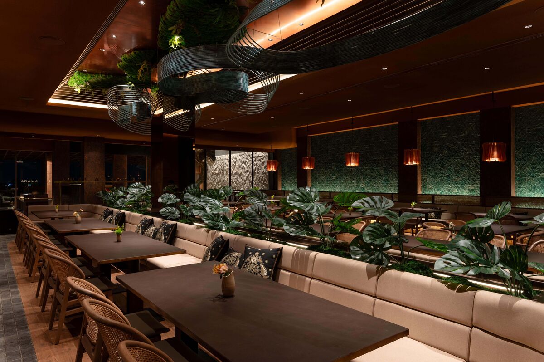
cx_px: 272
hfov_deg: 73.8
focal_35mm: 24
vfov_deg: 53.1
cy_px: 181
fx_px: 362
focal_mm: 24
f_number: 11
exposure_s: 1/1.25
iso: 250
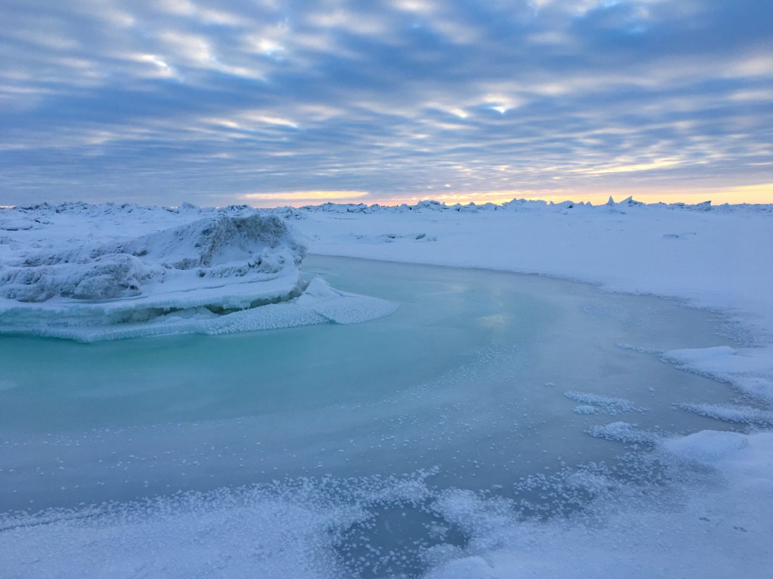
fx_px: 648
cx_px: 386
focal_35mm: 29
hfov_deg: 61.7
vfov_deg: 48.2
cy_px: 290
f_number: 2.2
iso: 25
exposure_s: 1/439
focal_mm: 4.15
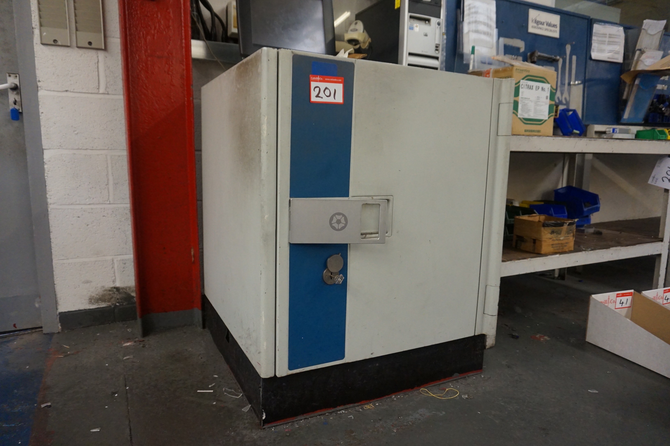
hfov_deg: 73.8
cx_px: 335
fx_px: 446
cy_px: 223
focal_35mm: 24
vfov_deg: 53.1
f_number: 3.5
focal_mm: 16
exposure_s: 1/160
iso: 2000
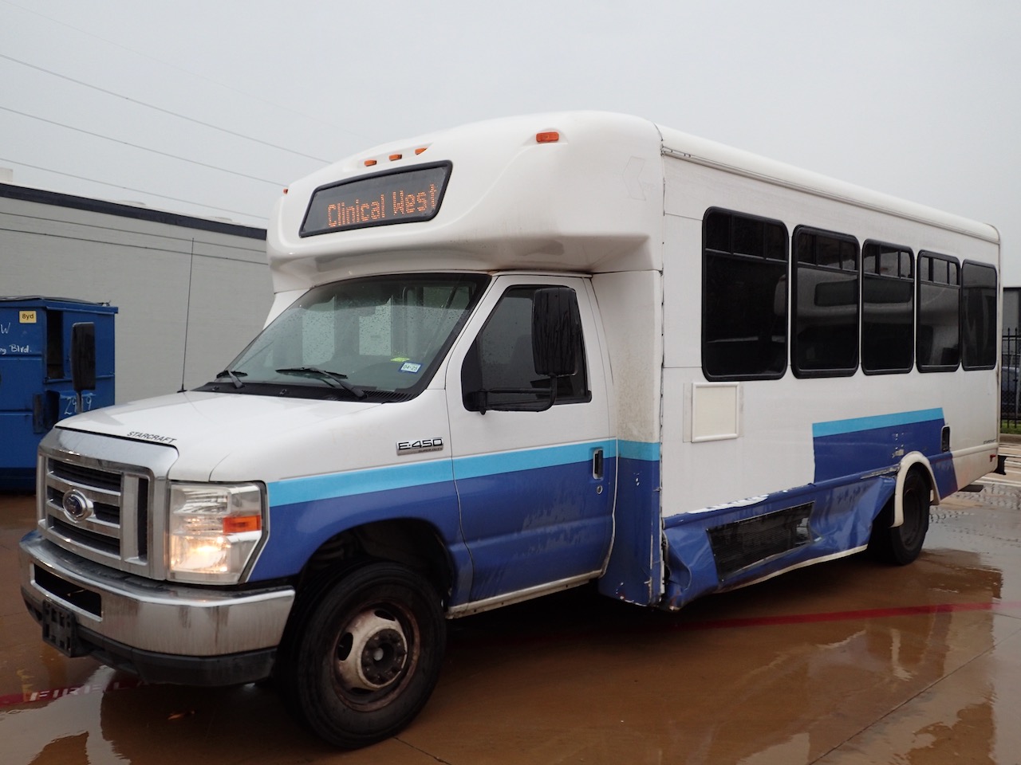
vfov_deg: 46.8
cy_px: 382
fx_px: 885
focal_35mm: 30
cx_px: 510
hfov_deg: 60.0
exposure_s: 1/125
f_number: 2.3
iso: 100
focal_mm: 5.5
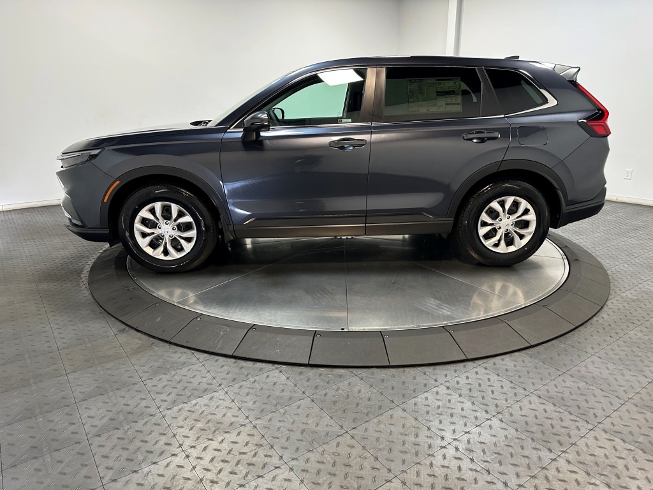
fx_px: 453
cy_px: 245
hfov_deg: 71.6
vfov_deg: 56.8
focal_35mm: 24
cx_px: 326
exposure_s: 1/60
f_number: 1.78
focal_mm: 6.86
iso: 400
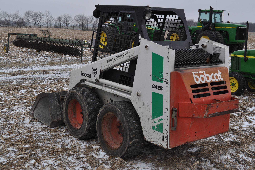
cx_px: 128
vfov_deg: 28.0
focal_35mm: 48
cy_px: 85
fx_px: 340
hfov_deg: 41.2
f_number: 7.1
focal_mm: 32
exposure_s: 1/200
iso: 200
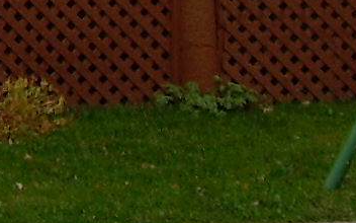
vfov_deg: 4.7
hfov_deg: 7.8
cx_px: -313
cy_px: -541
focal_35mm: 260
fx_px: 2523
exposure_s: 1/193
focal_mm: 6.3
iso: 50
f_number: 2.8
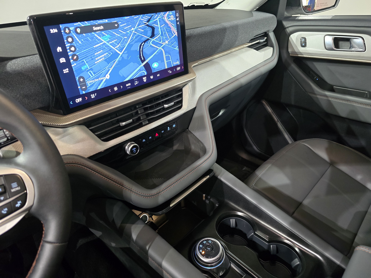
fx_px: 247
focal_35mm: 23
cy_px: 139
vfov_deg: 58.9
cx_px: 186
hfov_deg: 73.9
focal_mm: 6.3
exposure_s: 1/60
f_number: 1.7
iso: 1600
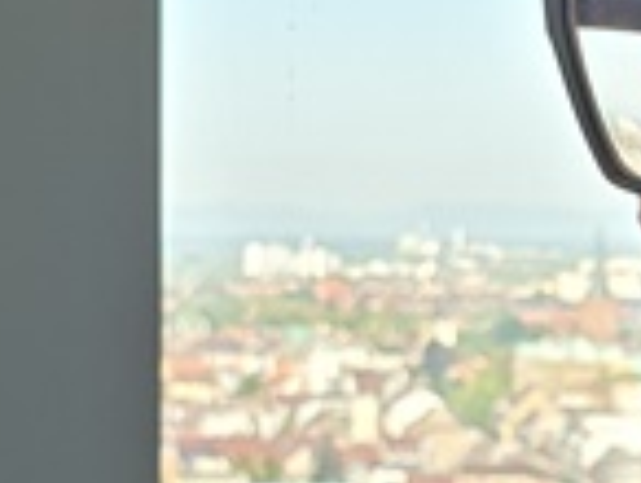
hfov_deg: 10.9
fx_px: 3302
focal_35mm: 178
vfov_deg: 8.4
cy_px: 342
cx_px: 790
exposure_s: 1/116
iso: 50
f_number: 2.4
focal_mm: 4.3
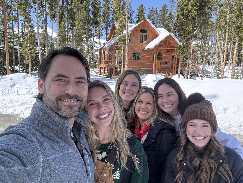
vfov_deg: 58.9
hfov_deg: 73.9
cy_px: 92
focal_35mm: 23
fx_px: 161
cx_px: 122
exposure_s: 1/235
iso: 25
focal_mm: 2.69
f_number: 1.9
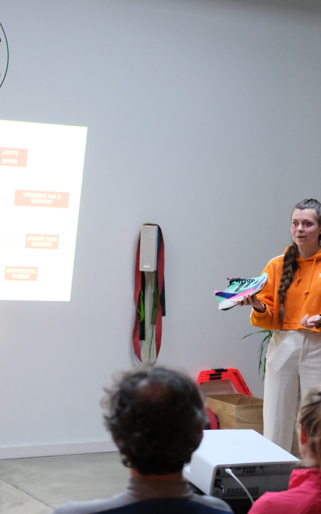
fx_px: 1148
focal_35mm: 82
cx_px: 91
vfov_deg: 25.2
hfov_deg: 15.9
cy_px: 255
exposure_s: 1/45
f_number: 2
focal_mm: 35
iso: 6400
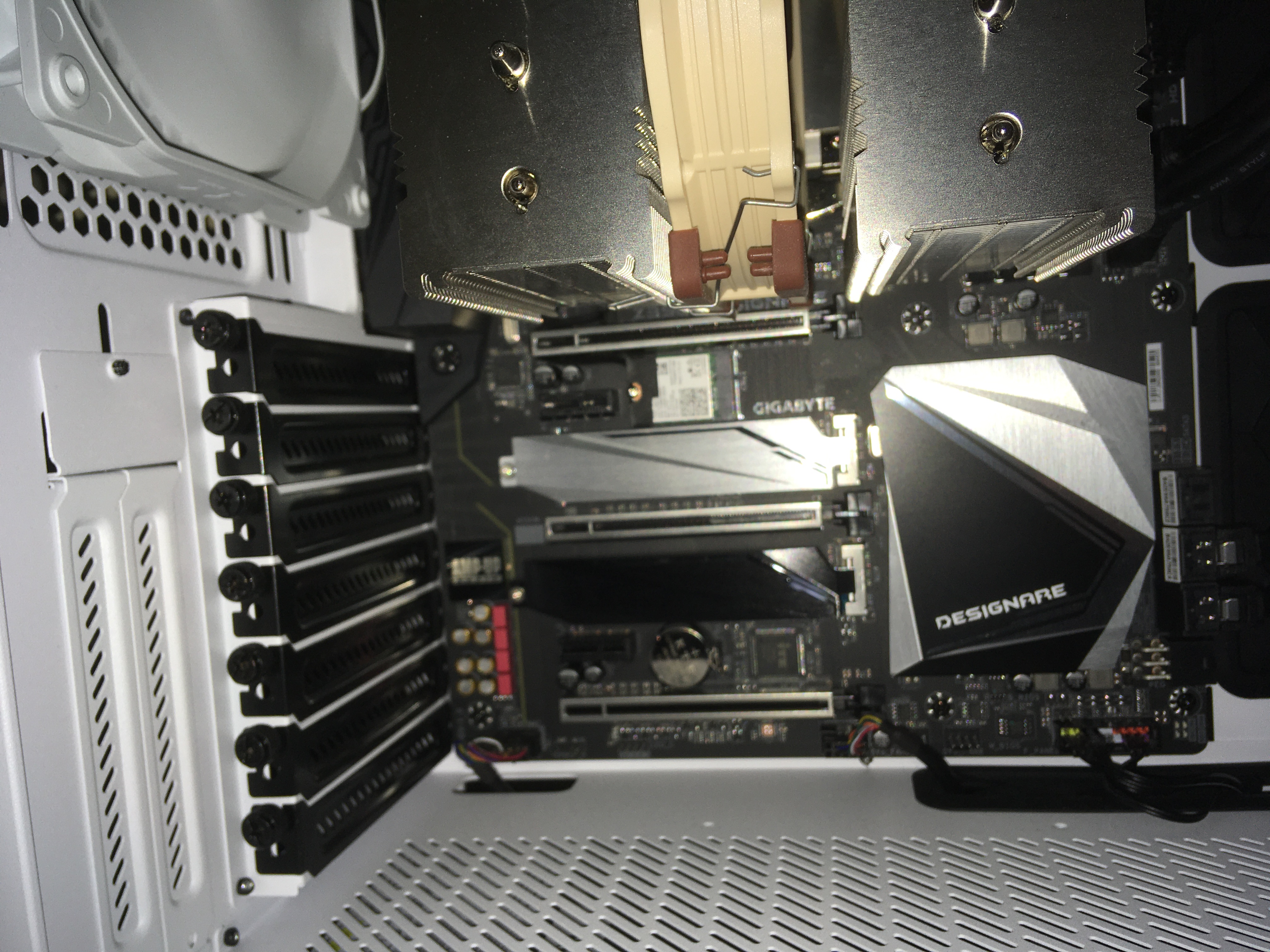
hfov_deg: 61.7
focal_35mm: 29
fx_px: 1064
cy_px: 476
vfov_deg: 48.2
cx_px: 635
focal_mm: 4.15
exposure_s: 1/85
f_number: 2.2
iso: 25
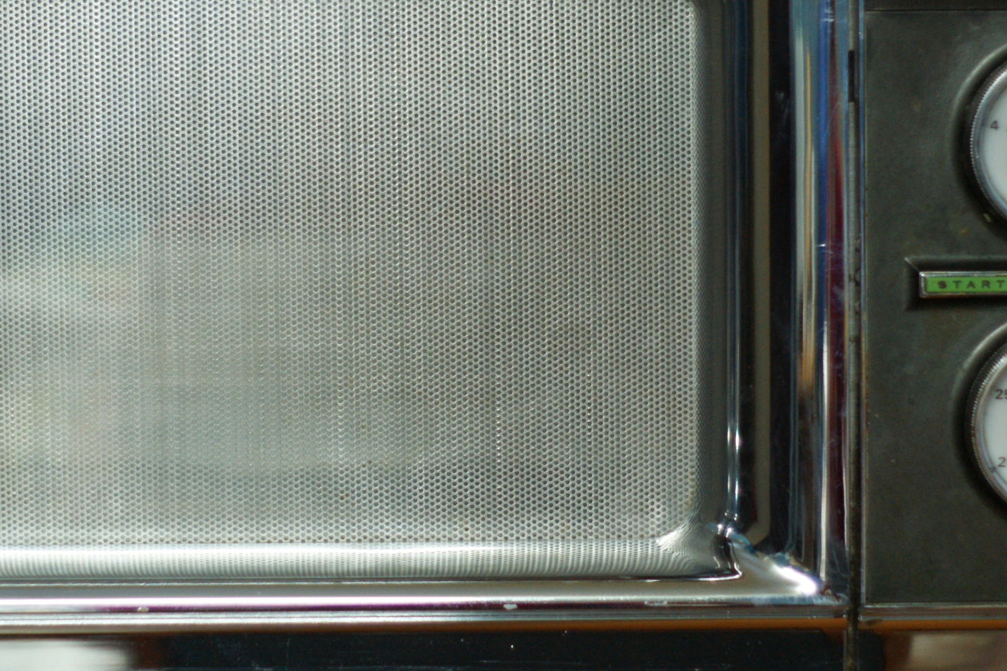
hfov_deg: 14.4
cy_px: 279
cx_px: 445
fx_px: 3972
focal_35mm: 142
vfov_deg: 9.7
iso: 400
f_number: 2
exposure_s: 1/20
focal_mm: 50
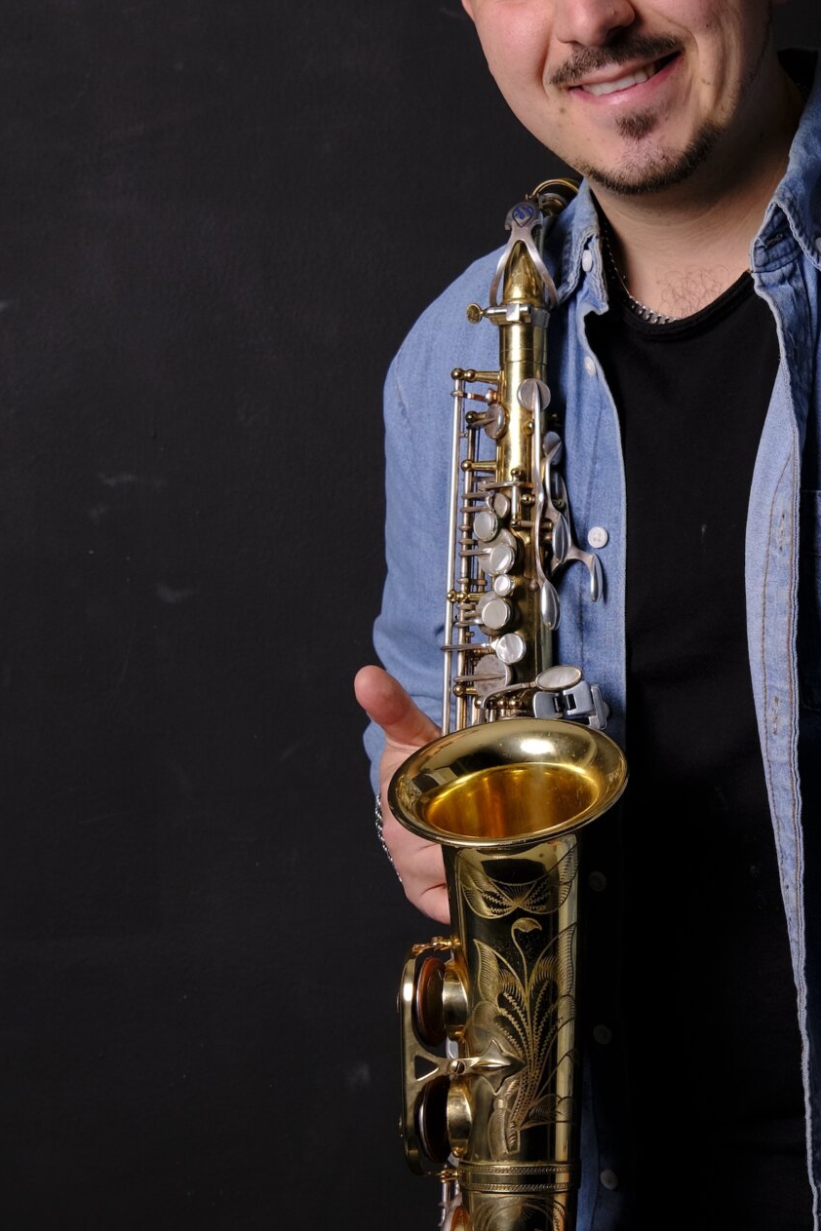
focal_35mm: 75
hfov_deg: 18.0
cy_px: 576
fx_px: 2565
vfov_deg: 27.0
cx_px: 704
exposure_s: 1/125
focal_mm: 24.7
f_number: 4
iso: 320
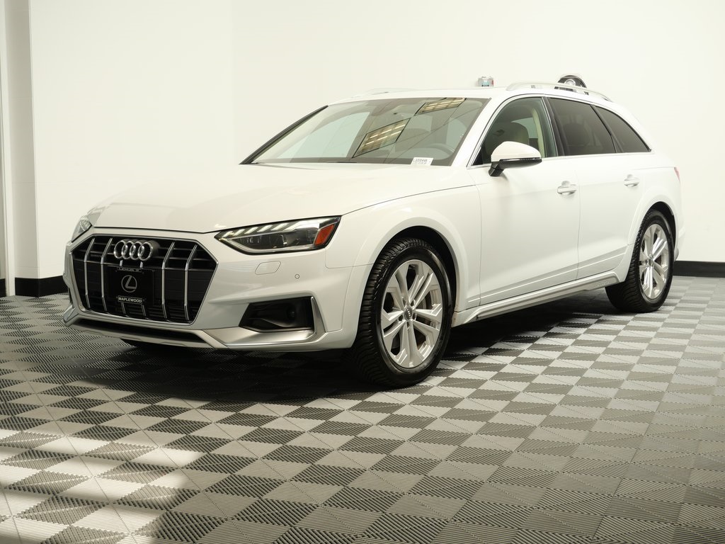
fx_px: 1047
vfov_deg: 29.1
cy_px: 272
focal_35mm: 50
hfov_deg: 38.2
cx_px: 362
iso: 250
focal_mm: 25
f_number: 5.6
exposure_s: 1/200
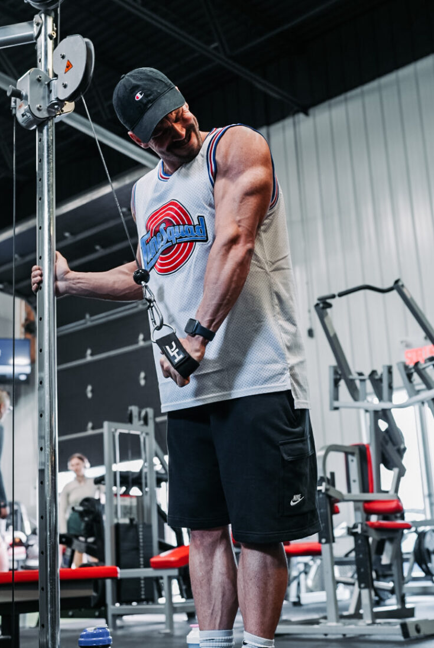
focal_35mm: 49
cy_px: 340
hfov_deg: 27.6
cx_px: 194
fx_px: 884
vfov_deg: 40.3
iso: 500
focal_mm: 35
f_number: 2.8
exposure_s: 1/125
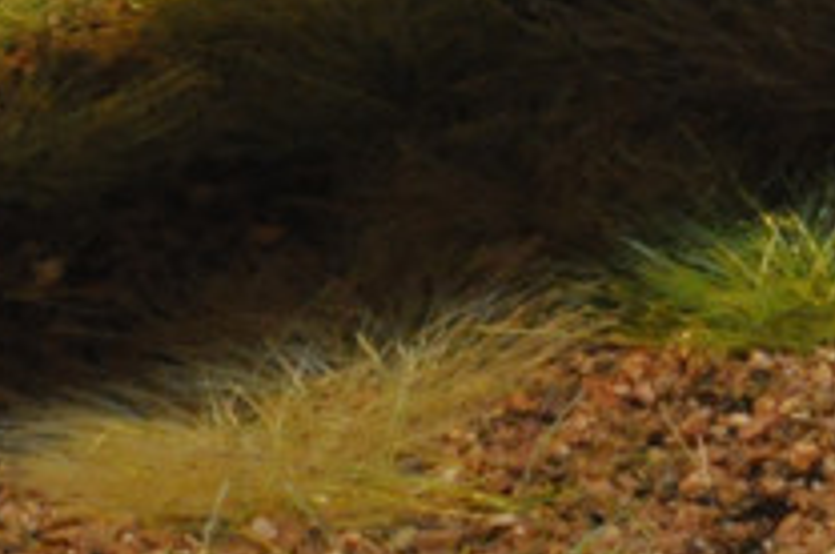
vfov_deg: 3.6
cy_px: -434
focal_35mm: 382
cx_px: 1072
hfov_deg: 5.4
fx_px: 8847
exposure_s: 1/3
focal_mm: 44
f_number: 29
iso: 2000
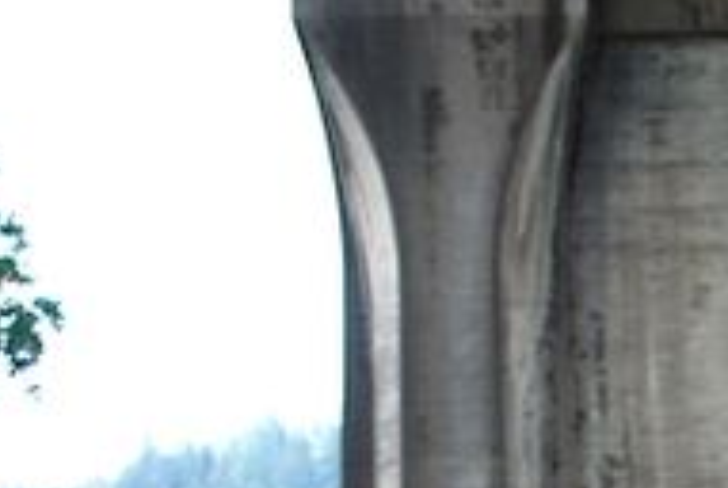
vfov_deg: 5.8
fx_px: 4557
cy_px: 1298
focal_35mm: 225
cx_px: 1132
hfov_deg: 8.9
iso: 200
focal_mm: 28
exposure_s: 1/200
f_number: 4.5
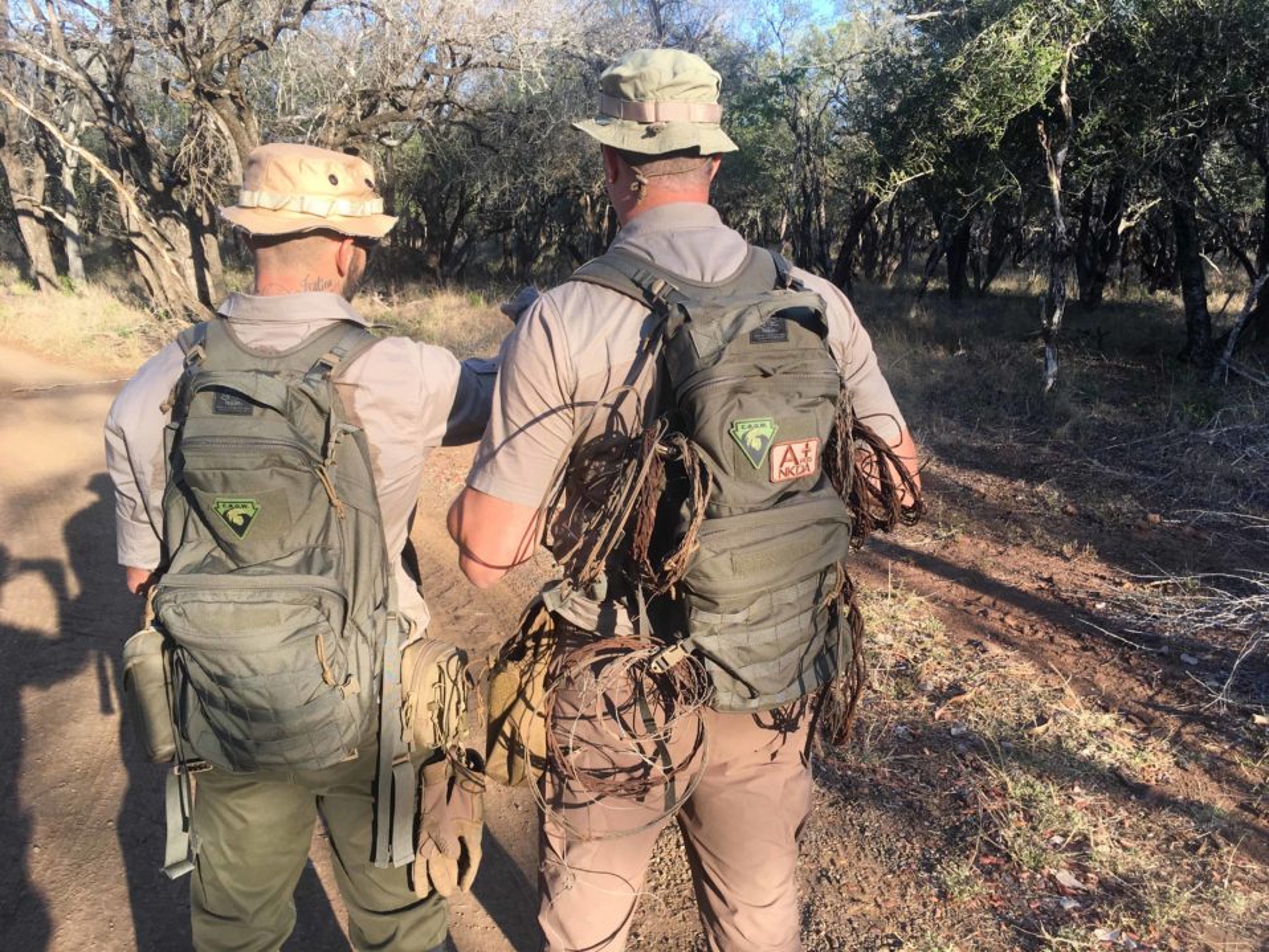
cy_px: 476
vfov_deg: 48.2
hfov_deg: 61.6
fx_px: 1063
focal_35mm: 29
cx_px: 634
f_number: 2.2
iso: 25
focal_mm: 4.15
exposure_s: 1/359
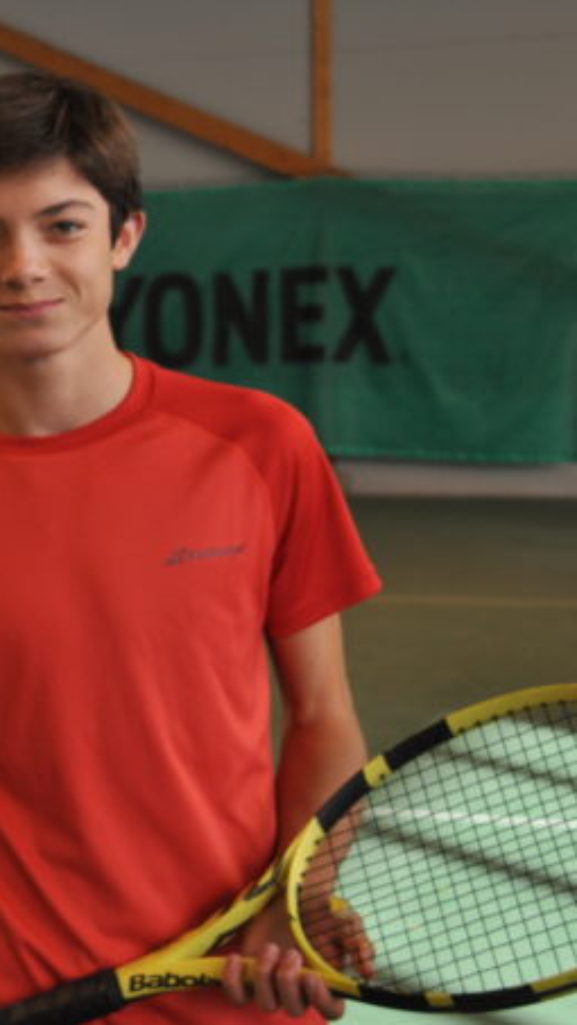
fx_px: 2882
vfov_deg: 20.2
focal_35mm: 106
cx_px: -324
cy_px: 419
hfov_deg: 10.9
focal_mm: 34
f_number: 5.6
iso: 280
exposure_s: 1/125
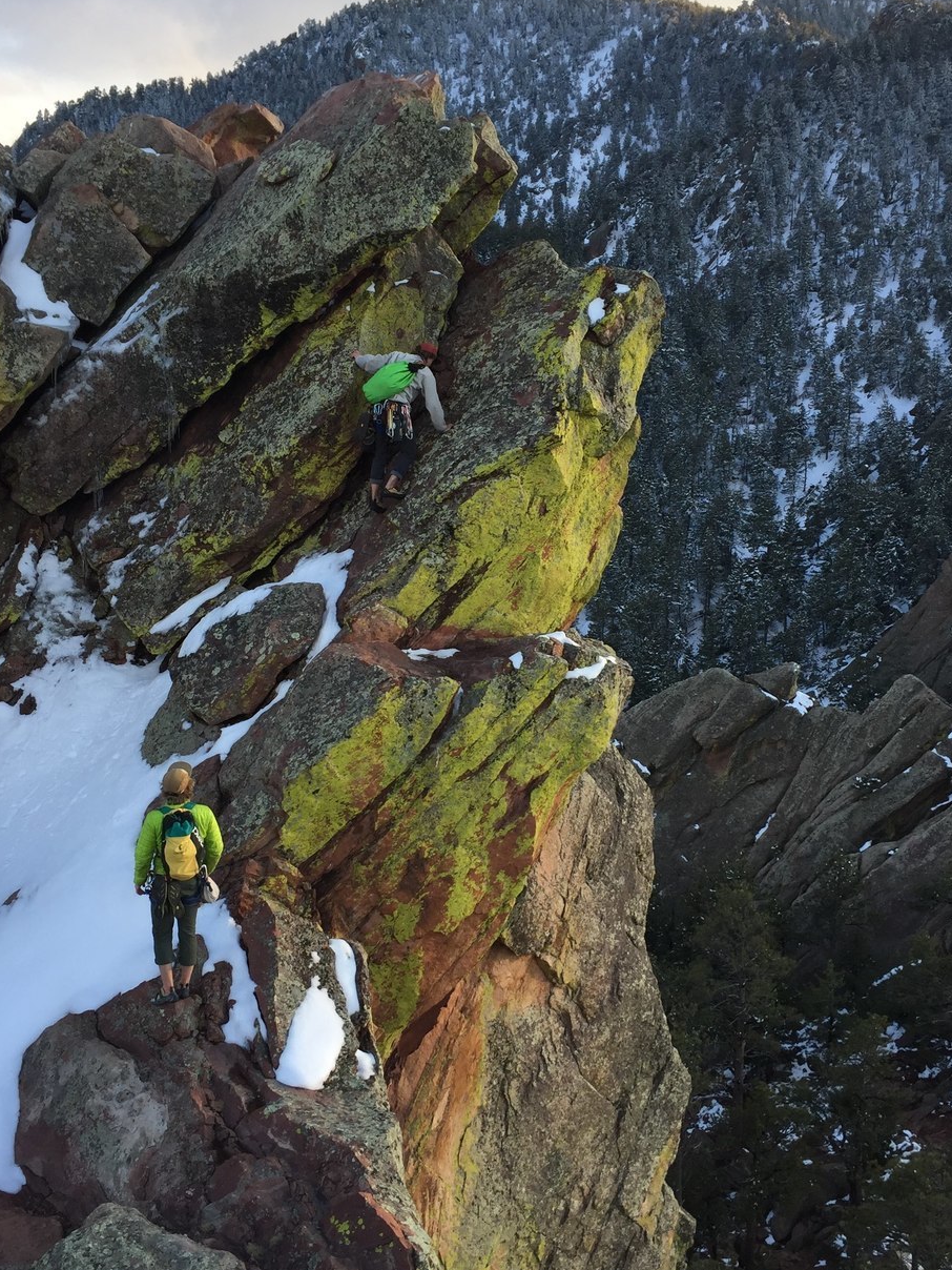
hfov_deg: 39.7
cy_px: 628
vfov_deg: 51.4
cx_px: 469
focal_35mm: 36
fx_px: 1320
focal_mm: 4.15
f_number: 2.2
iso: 32
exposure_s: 1/194
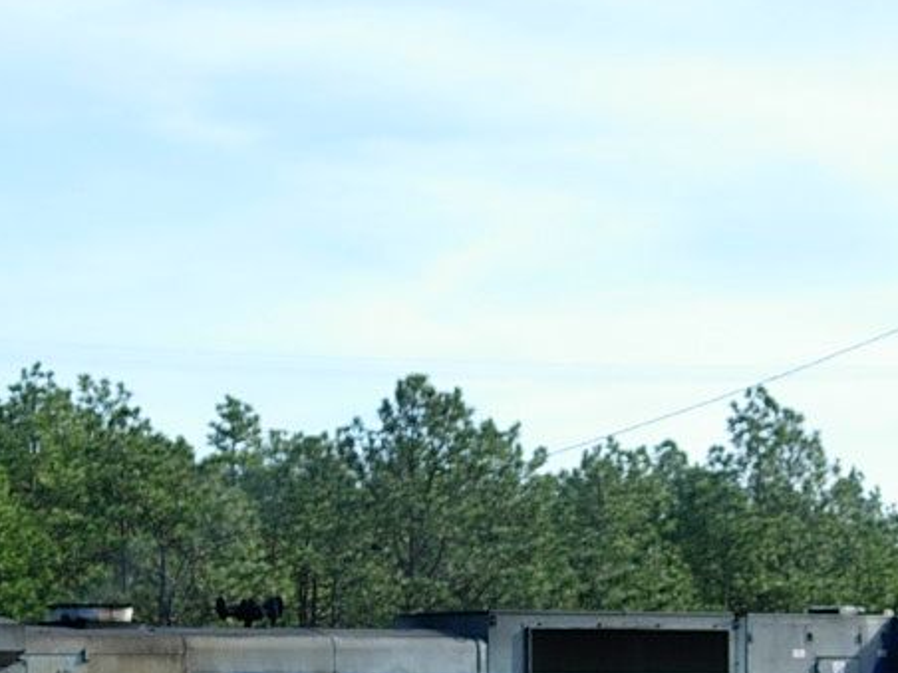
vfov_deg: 9.0
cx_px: 310
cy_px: 705
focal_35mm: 163
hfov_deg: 12.1
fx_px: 4229
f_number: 3.7
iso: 64
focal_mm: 14.9
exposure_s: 1/483
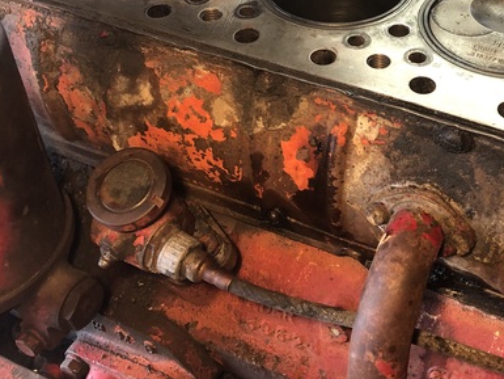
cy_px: 52
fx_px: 728
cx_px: 380
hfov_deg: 37.2
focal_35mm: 50
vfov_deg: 28.2
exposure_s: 1/15
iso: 50
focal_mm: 3.99
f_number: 1.8
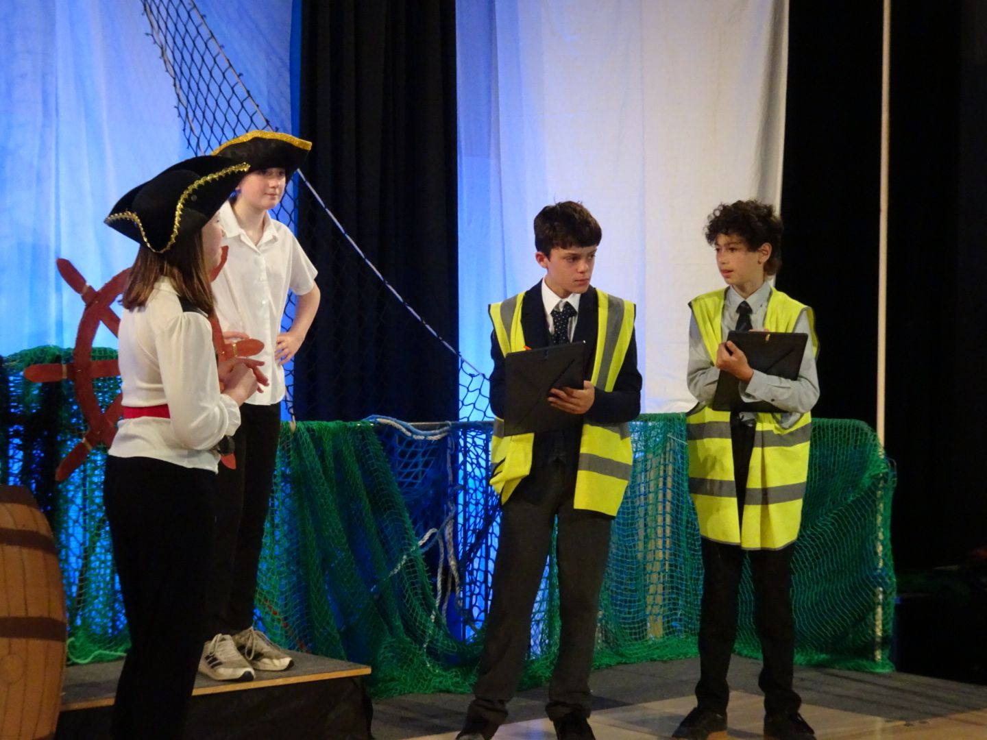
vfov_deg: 21.6
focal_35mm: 68
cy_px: 370
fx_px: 1939
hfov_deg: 28.6
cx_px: 494
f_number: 4.5
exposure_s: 1/80
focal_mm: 11.66
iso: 1250
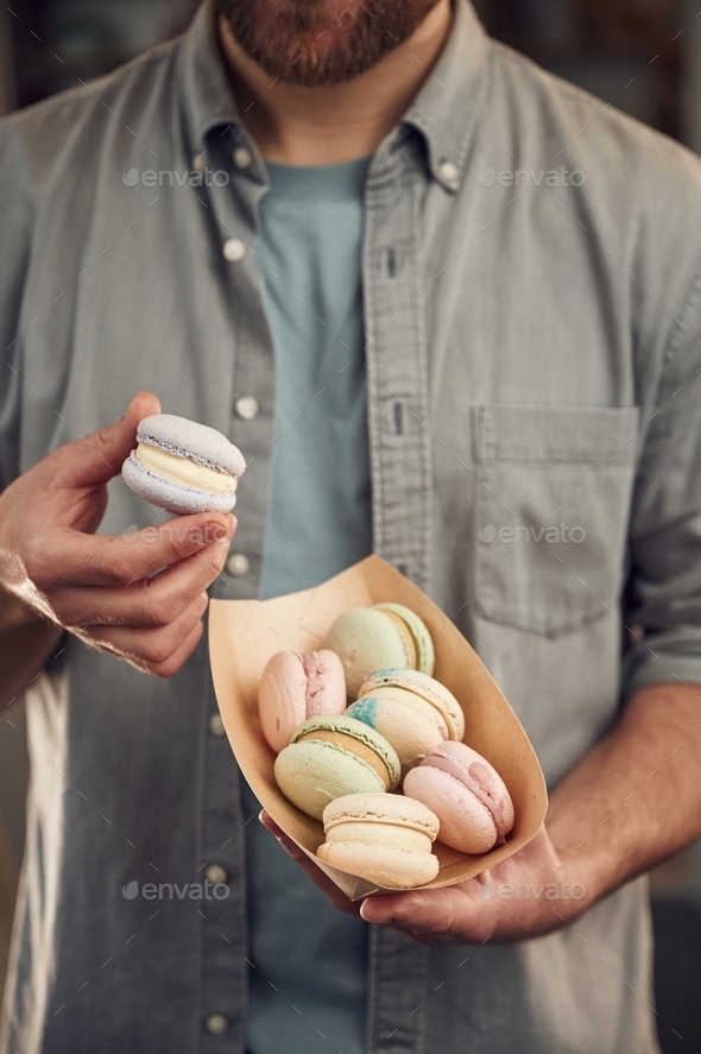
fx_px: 2048
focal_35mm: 70
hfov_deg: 19.4
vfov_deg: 28.9
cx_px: 350
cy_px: 527
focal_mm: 70
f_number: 3.5
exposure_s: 1/320
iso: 1600
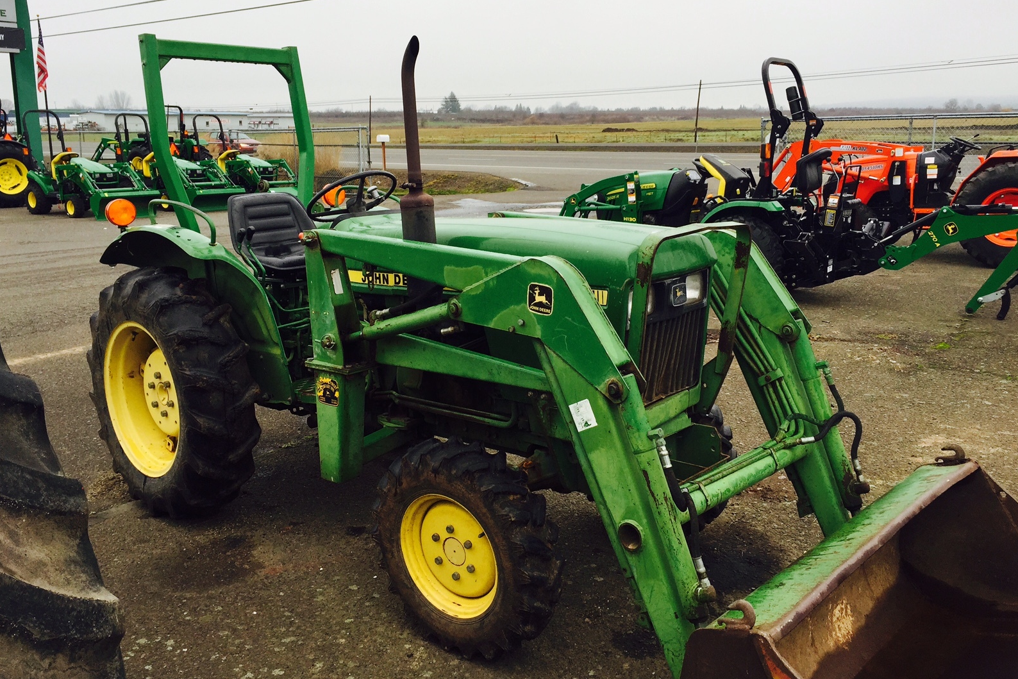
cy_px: 299
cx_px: 509
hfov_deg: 60.3
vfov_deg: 42.3
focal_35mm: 31
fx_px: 877
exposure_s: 1/253
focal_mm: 4.15
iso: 32
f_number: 2.2
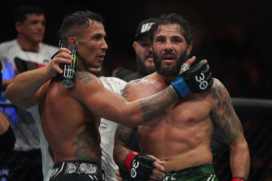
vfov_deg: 6.9
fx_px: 1511
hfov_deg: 10.3
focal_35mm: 200
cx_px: 136
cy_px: 90
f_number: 2.8
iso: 5000
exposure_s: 1/5000
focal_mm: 200
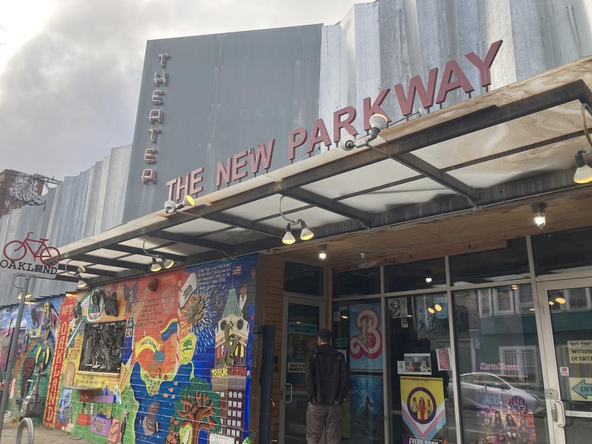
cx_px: 296
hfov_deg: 63.4
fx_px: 479
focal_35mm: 28
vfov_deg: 49.7
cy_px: 222
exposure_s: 1/419
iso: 20
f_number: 1.8
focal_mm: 3.99
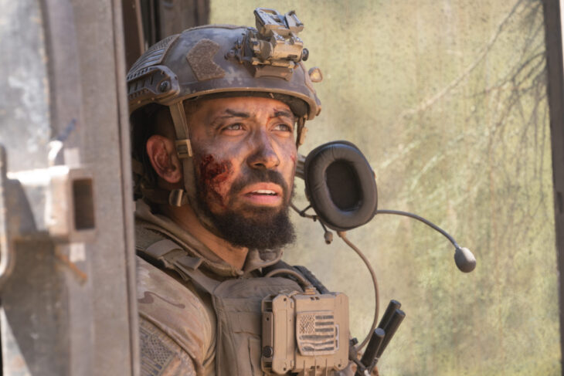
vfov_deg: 4.9
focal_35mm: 280
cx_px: 282
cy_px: 188
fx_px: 4387
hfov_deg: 7.4
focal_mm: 280
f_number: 7.1
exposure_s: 1/250
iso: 800
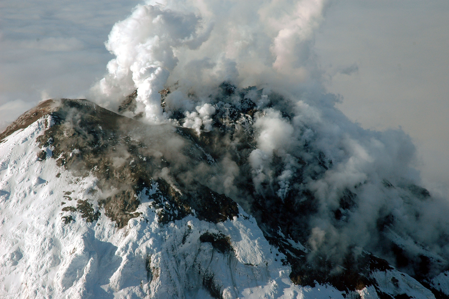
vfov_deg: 13.0
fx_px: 1308
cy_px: 150
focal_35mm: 105
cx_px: 224
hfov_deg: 19.5
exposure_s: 1/500
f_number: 11
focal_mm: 70
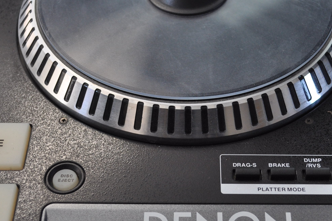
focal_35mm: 72
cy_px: 109
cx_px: 191
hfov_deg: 28.1
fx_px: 663
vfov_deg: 18.9
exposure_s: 1/80
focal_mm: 22
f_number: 4.5
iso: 400
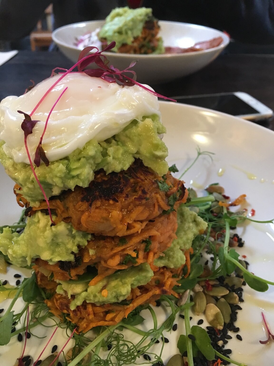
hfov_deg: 48.2
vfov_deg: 61.7
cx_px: 137
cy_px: 183
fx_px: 306
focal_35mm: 29
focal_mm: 4.15
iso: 200
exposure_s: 1/17
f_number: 2.2
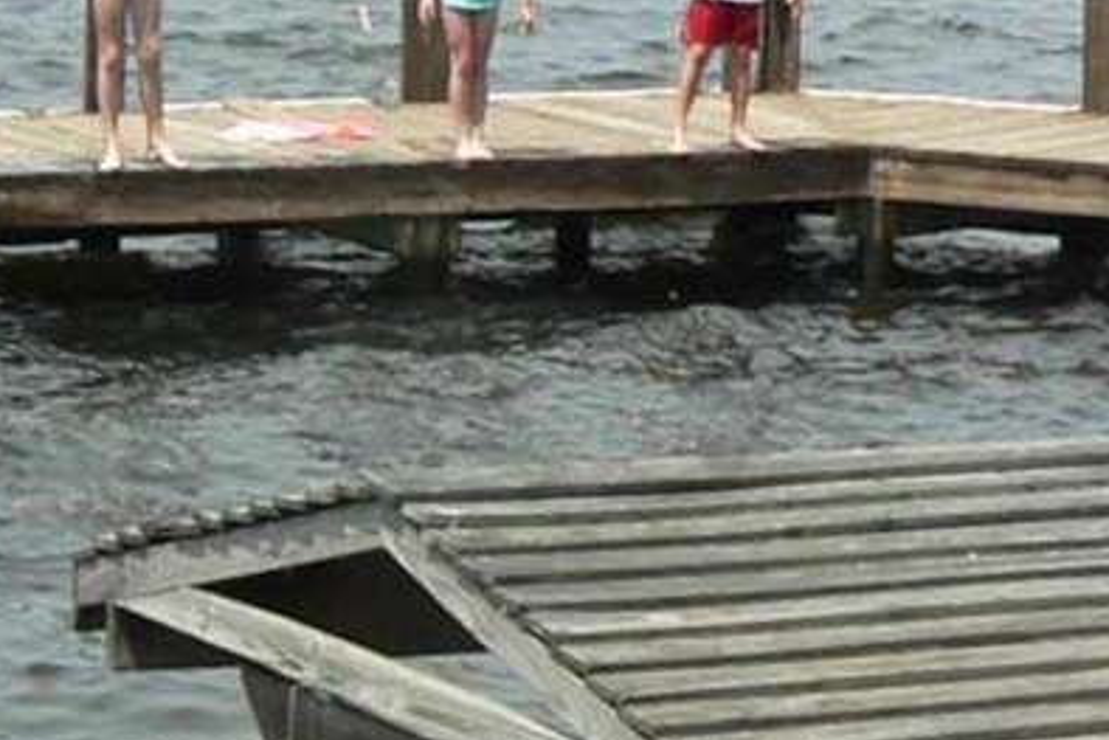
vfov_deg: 6.2
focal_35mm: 220
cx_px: 162
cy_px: 217
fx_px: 6779
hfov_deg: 9.3
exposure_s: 1/800
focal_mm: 20.3
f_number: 8
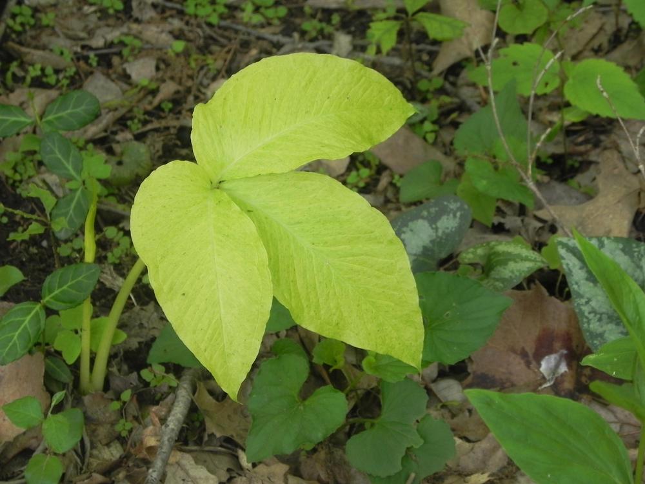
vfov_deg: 7.0
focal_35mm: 212
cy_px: 242
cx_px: 322
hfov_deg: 9.3
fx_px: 3950
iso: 160
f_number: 4.5
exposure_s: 1/80.1
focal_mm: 37.7
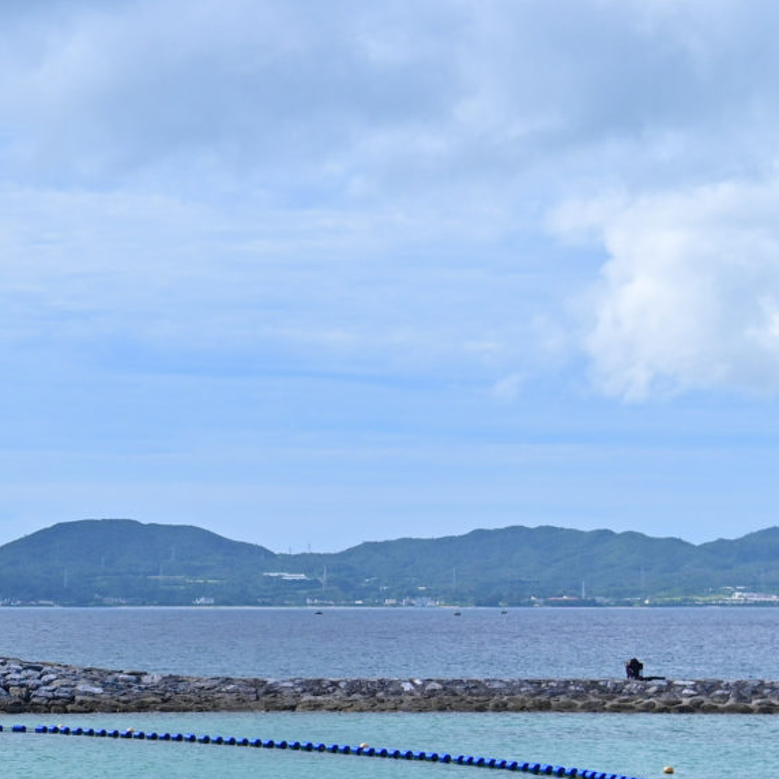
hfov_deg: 11.8
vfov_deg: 11.9
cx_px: -113
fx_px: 3717
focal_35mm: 146
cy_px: 654
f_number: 4
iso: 100
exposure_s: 1/1000
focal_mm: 48
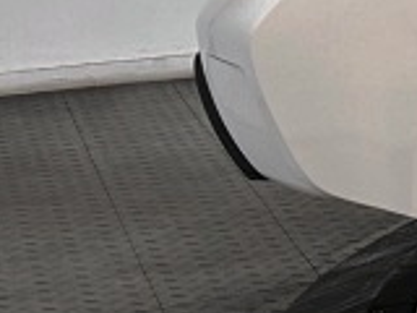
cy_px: 227
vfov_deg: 9.6
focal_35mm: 154
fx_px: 1855
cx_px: 1324
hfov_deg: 9.5
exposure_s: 1/60
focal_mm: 6.86
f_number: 1.78
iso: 200
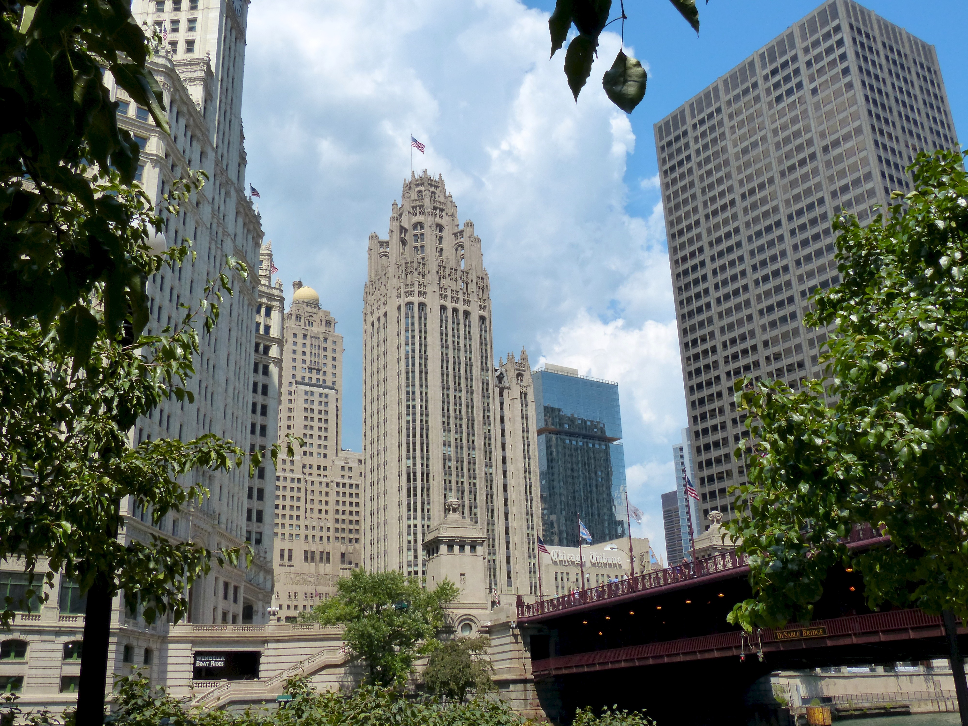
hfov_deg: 55.4
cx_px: 484
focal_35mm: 33
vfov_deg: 42.9
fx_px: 923
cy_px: 363
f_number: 8
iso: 160
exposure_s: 1/125
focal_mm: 5.9
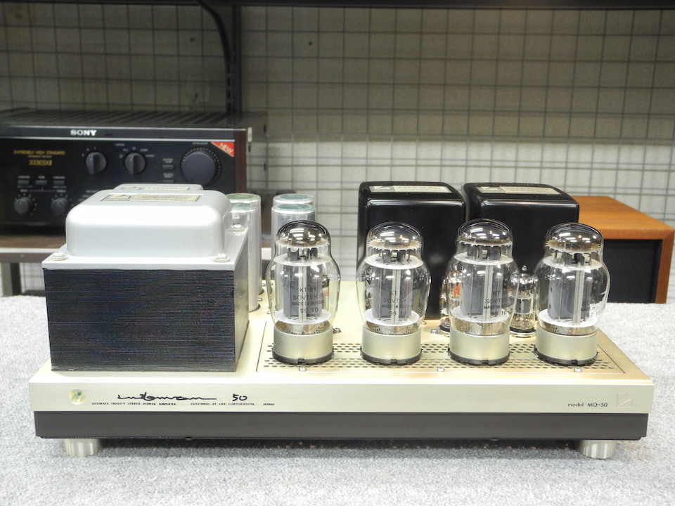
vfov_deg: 35.1
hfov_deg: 45.8
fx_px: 799
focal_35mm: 41
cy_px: 253
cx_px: 338
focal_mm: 8.8
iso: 400
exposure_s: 1/21.5
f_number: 3.2
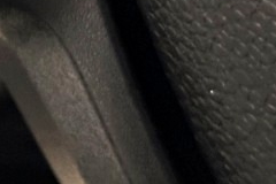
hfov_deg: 9.3
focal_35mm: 213
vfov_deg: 6.2
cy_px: -256
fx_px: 1633
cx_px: -185
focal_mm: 6.86
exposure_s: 1/20
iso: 640
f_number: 1.78
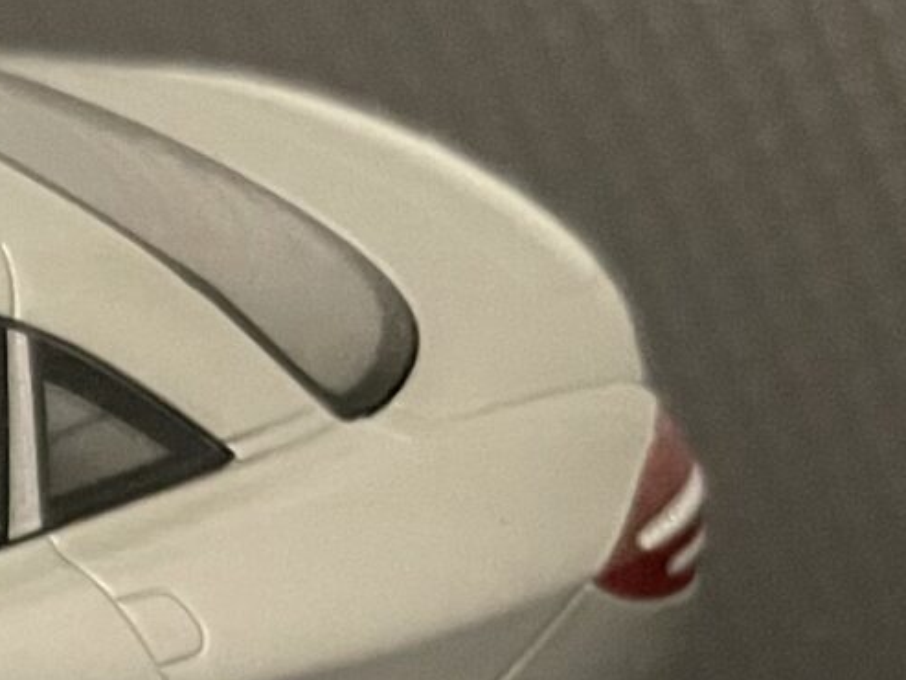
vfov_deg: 10.4
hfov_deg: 12.6
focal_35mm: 135
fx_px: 3534
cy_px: 1169
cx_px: -991
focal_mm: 4.2
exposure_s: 1/60
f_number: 1.6
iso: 400
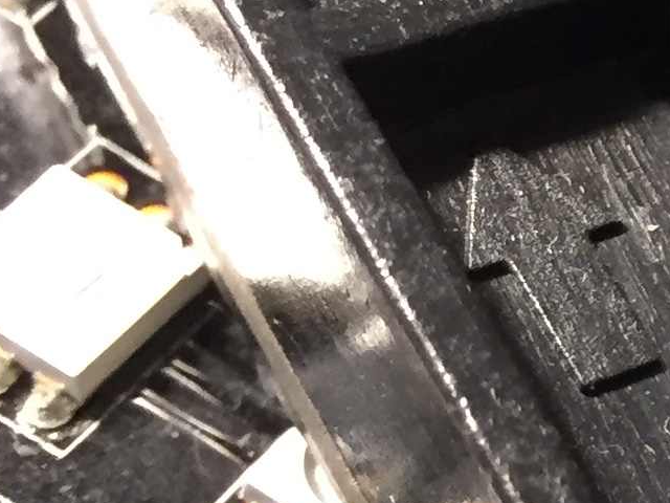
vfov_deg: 10.0
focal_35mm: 148
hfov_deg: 11.2
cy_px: 241
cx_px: 1611
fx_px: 2865
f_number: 2.2
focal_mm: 4.15
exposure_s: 1/33
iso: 200
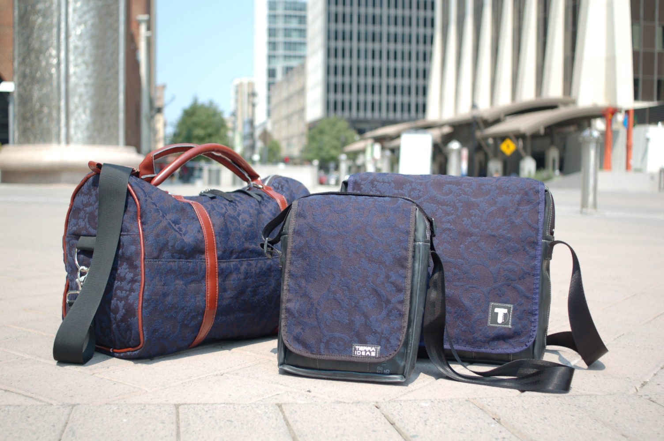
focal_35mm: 42
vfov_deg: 31.8
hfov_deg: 46.4
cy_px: 220
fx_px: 774
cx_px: 332
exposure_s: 1/1250
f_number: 2.8
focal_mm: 28
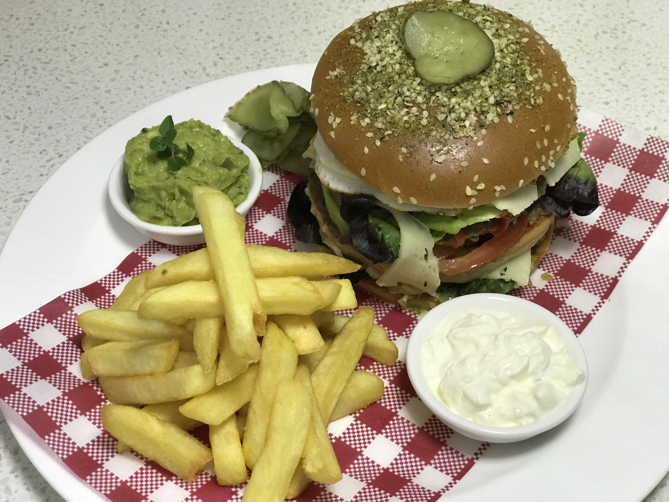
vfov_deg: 25.7
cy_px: 251
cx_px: 334
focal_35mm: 57
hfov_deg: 33.8
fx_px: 1102
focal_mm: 6.6
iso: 80
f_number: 2.8
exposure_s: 1/50
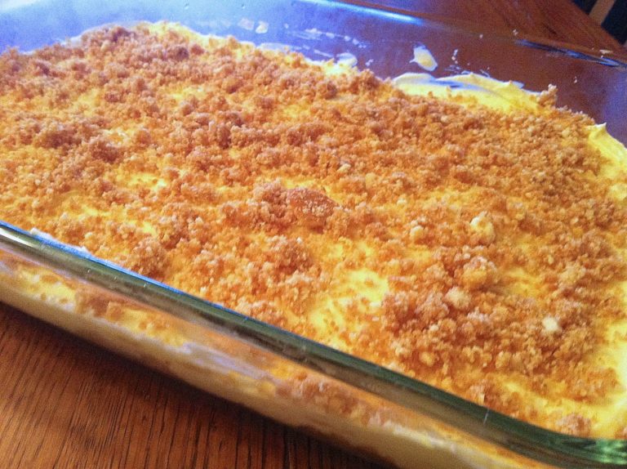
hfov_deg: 52.7
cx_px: 314
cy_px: 234
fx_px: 633
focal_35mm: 35
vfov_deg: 40.6
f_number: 2.8
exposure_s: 1/17
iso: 400
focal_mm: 3.85
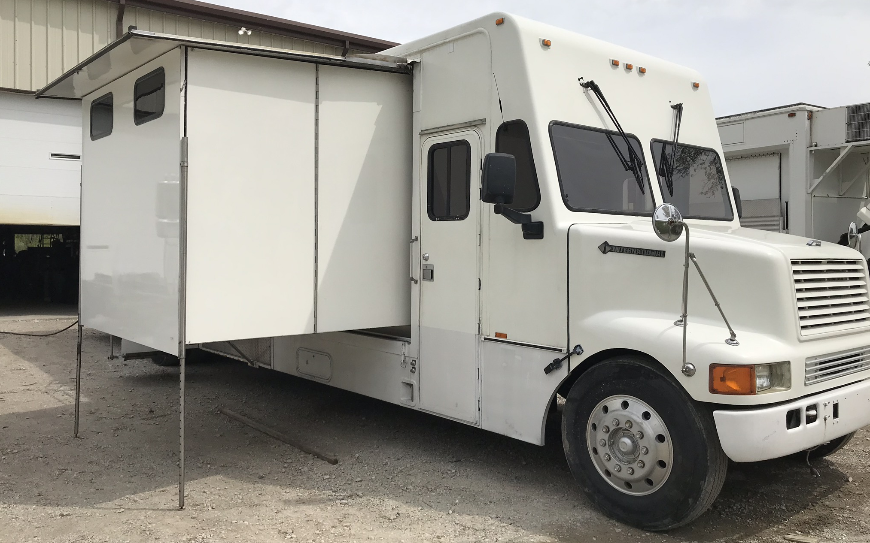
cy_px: 257
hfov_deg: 62.9
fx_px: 711
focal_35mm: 30
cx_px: 438
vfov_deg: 41.8
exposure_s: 1/4367
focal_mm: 3.99
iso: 20
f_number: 1.8
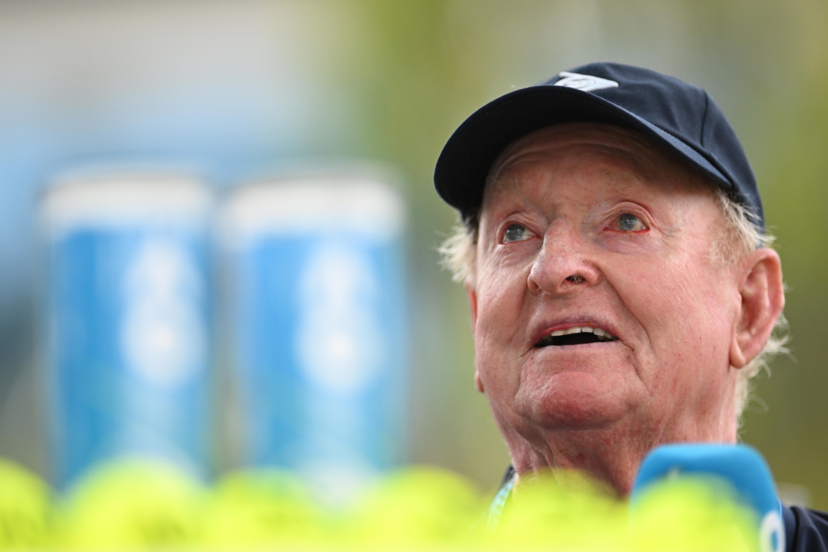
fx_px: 6899
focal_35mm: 300
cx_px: 414
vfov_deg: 4.6
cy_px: 276
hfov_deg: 6.9
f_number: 2.8
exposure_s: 1/5000
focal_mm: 300
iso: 1600
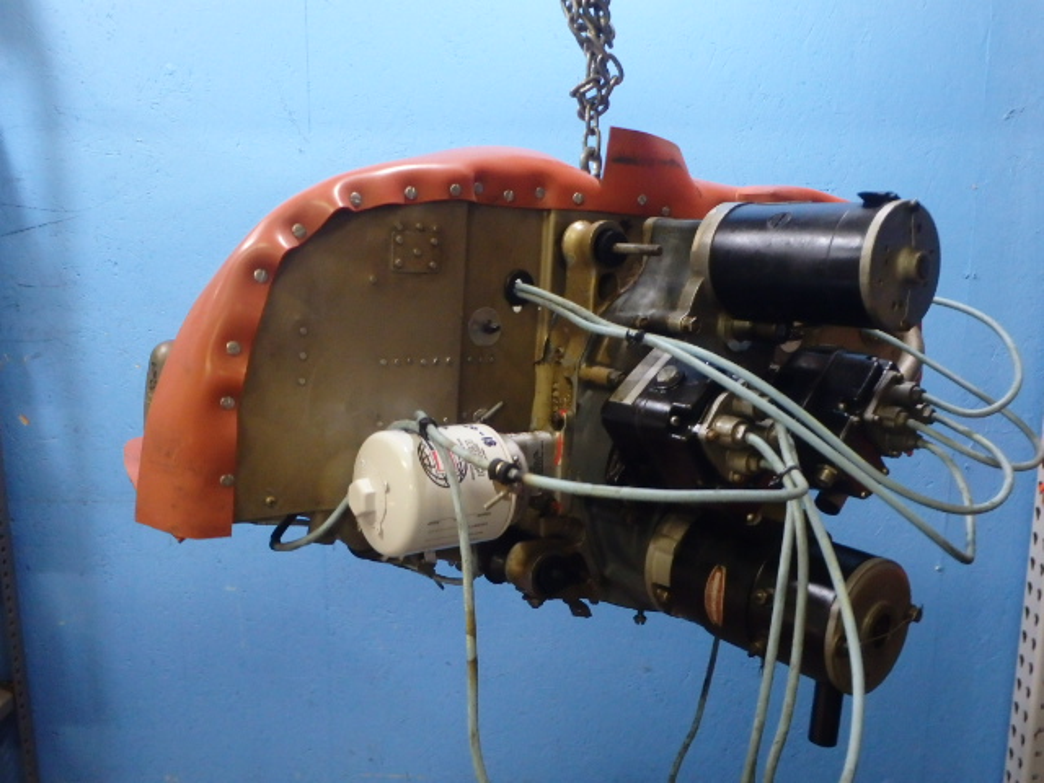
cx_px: 522
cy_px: 392
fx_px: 905
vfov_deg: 46.8
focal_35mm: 30
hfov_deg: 60.0
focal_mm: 5.4
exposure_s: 1/15
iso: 800
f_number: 4.1
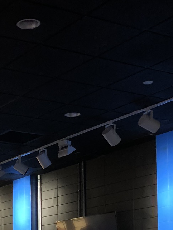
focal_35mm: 89
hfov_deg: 15.9
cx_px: -35
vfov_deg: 20.8
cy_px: 265
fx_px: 593
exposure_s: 1/30
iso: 400
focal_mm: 3.99
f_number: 1.8
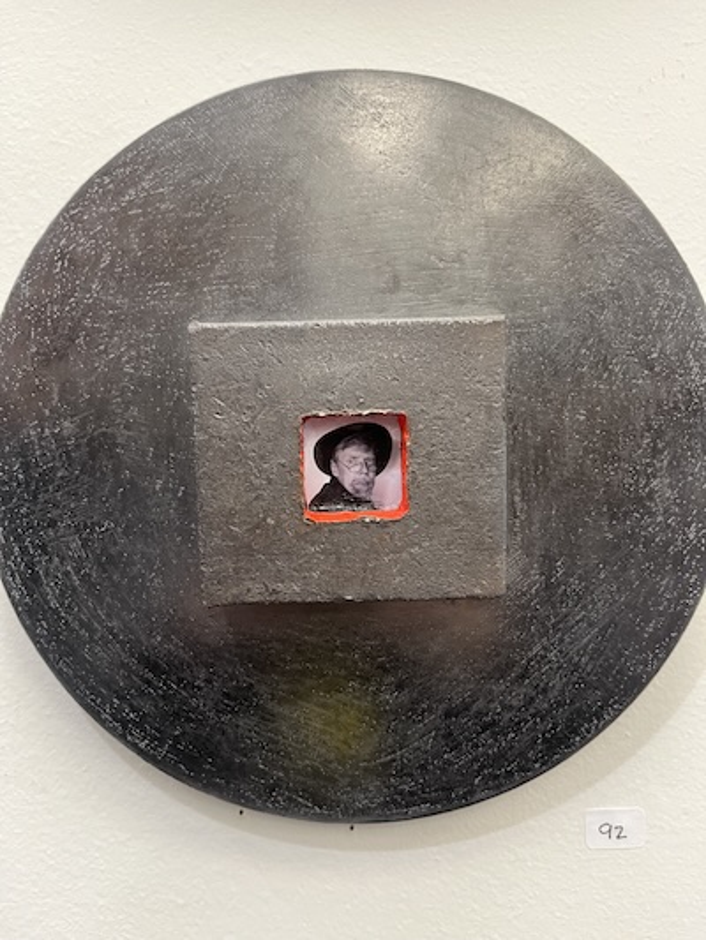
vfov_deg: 67.3
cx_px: 353
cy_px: 470
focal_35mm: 26
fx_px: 707
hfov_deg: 53.1
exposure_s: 1/60
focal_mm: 5.1
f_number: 1.6
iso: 400
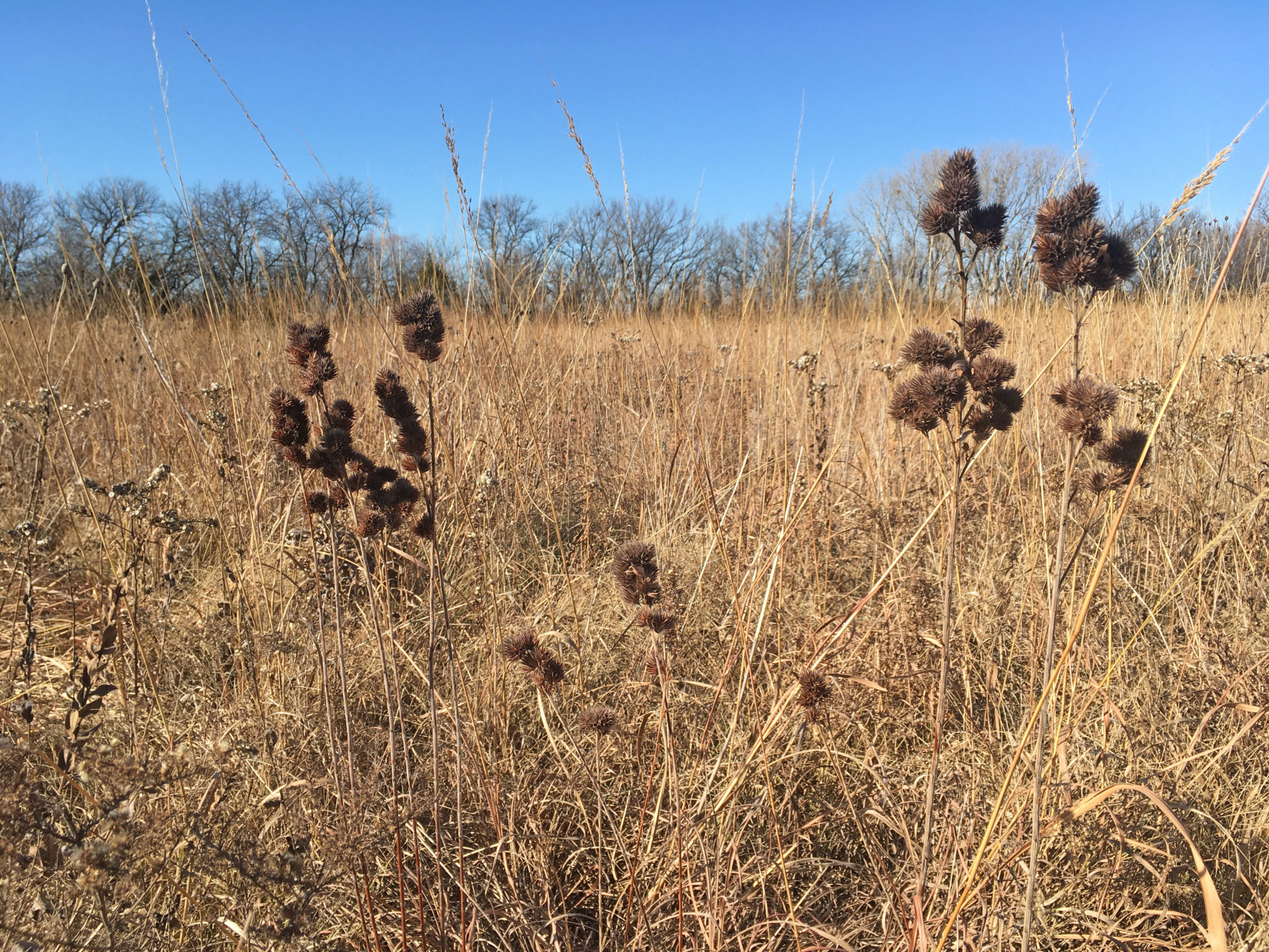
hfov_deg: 61.7
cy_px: 476
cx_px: 634
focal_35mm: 29
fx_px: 1063
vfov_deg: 48.2
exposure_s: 1/884
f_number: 2.2
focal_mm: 4.15
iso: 25
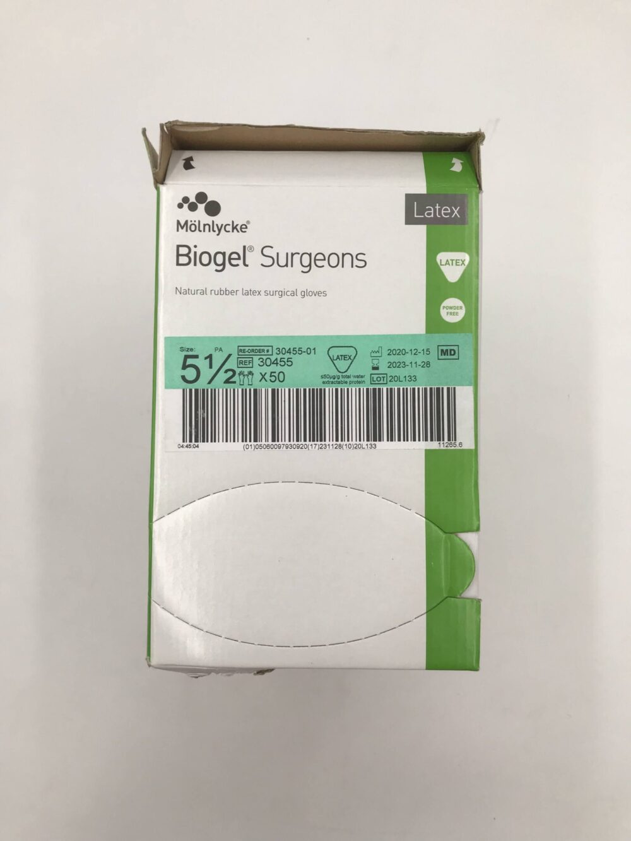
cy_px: 420
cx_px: 316
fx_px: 680
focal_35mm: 28
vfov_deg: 63.4
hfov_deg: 49.8
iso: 32
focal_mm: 3.99
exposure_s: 1/60
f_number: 1.8
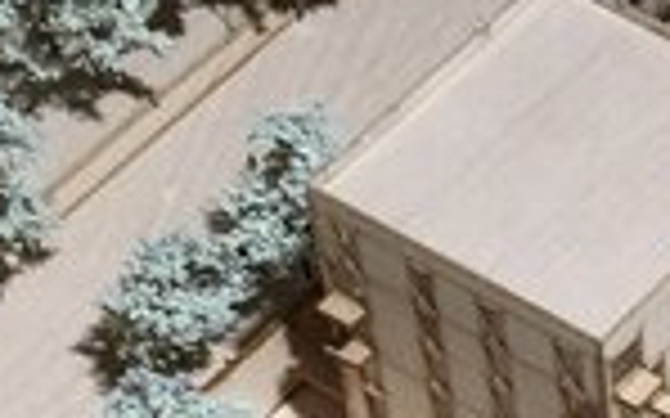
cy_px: 1133
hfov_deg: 9.7
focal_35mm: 207
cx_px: 1174
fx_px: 3778
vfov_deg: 6.0
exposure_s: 1/50
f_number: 2.2
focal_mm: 4.15
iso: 32
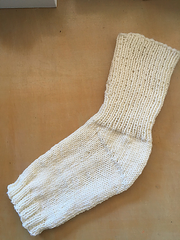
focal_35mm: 29
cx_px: 90
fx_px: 201
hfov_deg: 48.2
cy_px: 120
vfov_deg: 61.7
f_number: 2.2
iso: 80
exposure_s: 1/30
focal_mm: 4.15
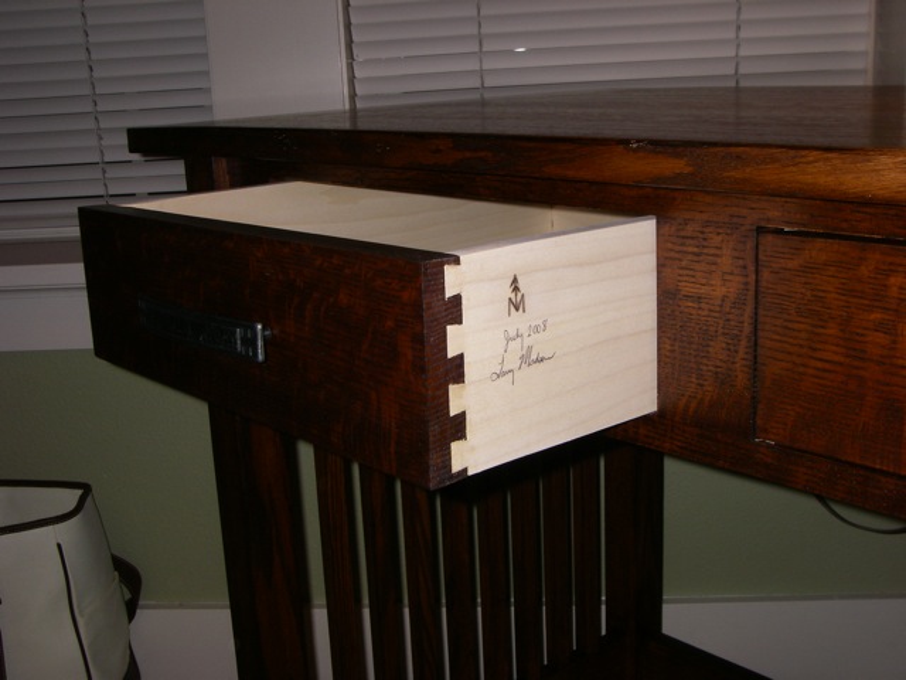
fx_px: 1152
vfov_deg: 32.9
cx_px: 453
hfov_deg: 42.9
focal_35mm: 44
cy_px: 340
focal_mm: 7.3
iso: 64
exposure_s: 1/40
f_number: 6.8
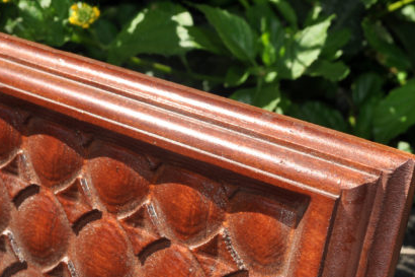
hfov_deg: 27.6
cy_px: 153
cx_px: 270
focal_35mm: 73
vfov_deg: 18.7
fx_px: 841
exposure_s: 1/200
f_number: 11
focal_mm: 26
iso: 200
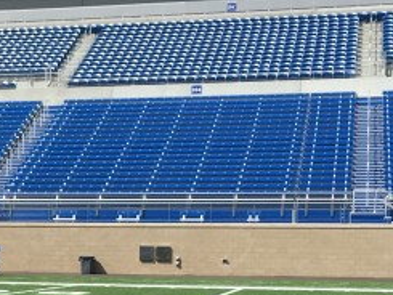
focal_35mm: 121
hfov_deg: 15.3
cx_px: -162
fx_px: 1374
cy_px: 345
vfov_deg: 12.0
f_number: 2.2
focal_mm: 4.15
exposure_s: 1/1672
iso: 25
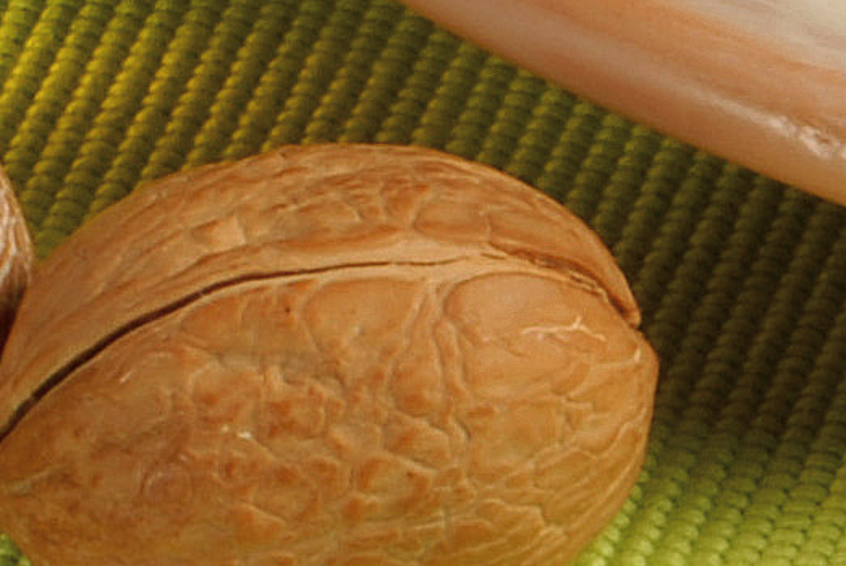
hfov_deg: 2.2
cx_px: 2148
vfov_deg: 1.5
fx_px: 22201
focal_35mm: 944
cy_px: -1271
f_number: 29
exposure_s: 1/125
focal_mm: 85
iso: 100
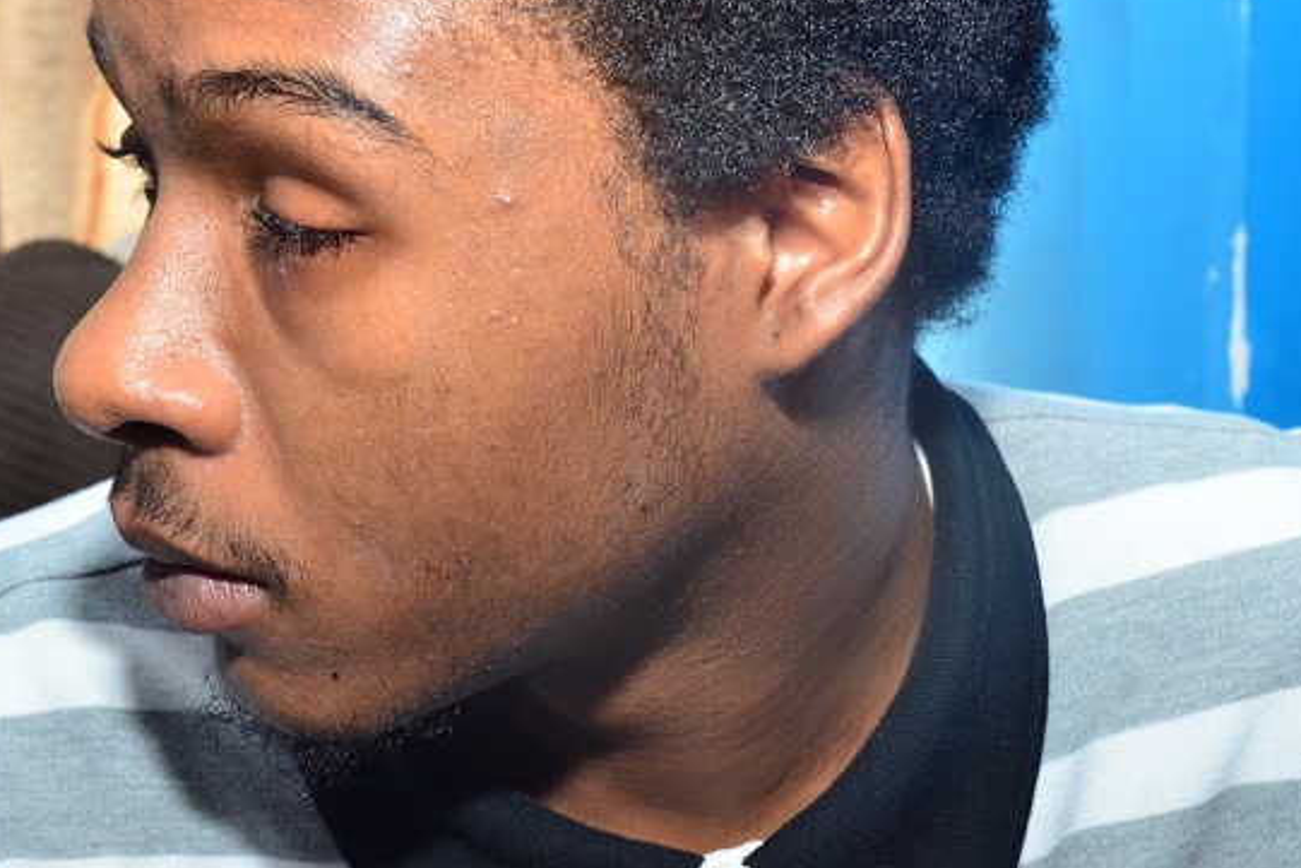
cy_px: 305
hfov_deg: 29.0
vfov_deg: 19.5
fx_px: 2518
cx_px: 606
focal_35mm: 70
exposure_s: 1/60
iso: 800
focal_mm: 35
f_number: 9
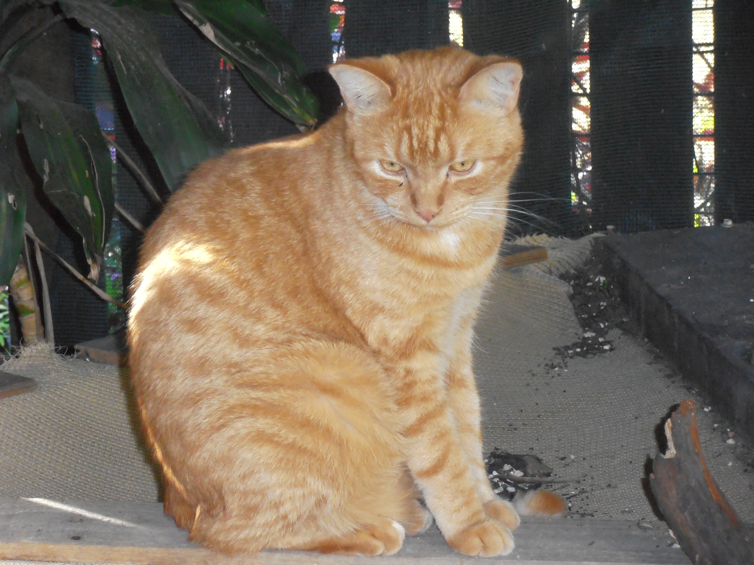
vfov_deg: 8.9
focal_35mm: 166
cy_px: 282
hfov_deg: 11.9
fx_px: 3616
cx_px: 377
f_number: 5.9
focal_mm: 29.44
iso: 800
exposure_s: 1/100
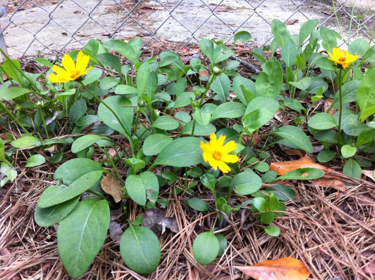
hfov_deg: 52.7
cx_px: 188
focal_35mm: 35
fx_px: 379
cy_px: 140
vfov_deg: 40.6
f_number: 2.8
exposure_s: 1/120
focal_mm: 3.85
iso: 100
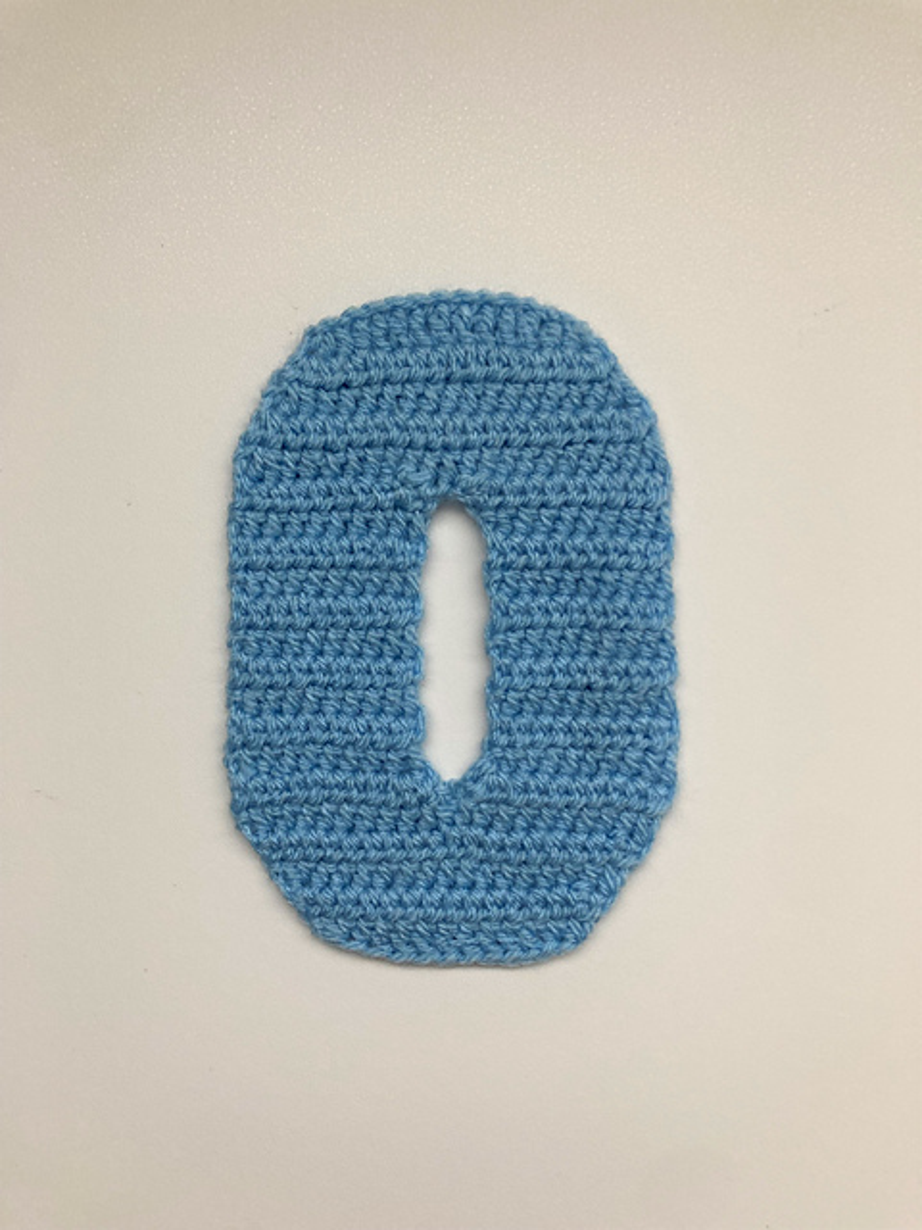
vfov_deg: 63.4
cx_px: 461
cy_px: 615
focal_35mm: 28
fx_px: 994
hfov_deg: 49.7
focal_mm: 3.99
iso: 80
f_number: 1.8
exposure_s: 1/50
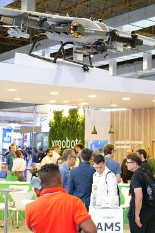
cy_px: 117
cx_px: 116
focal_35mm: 76
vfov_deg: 26.7
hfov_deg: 17.8
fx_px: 492
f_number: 2.5
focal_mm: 50
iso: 3200
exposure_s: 1/200
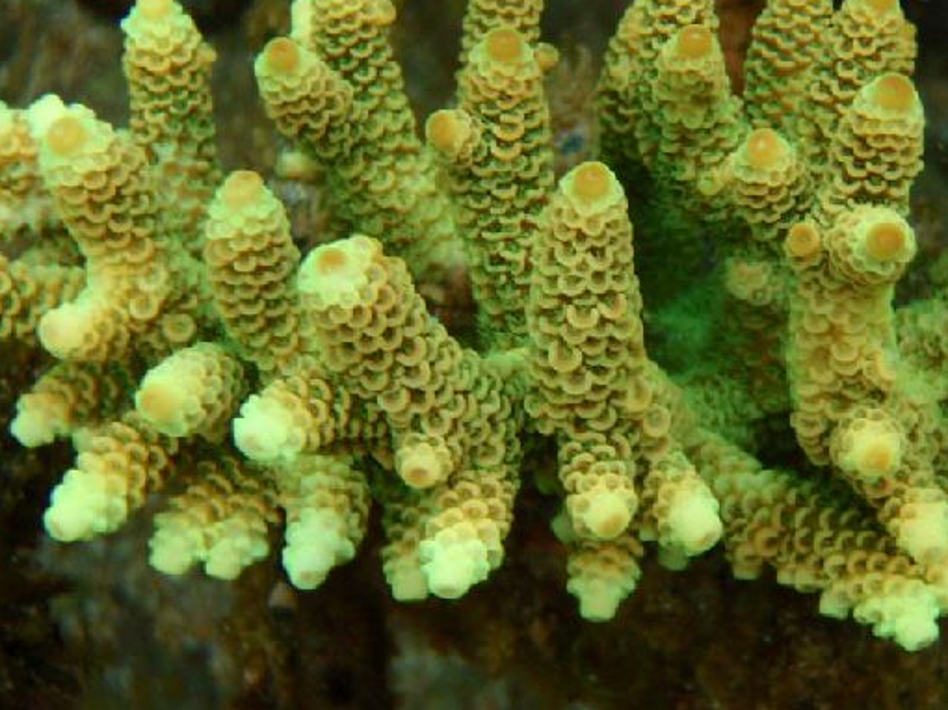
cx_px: 680
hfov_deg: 29.5
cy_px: 346
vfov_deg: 22.6
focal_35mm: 65
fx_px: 1779
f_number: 4.1
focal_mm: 6.53
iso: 100
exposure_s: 1/80
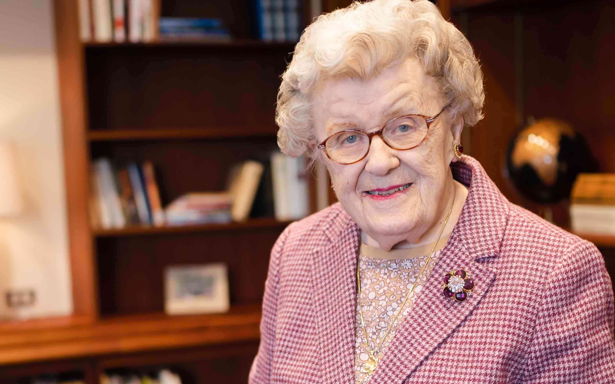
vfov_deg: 17.9
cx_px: 298
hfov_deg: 28.6
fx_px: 1207
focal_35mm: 72
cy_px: 306
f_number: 1.8
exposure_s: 1/125
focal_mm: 35
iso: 400
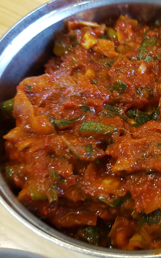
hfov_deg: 32.5
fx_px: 260
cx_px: 148
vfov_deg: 52.8
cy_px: 130
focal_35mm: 37
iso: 160
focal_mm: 4.2
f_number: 1.7
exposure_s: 1/24
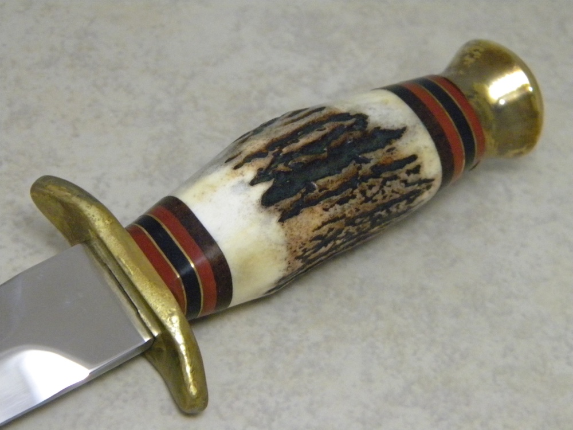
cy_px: 215
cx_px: 286
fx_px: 1738
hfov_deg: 18.7
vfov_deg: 14.1
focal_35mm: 105
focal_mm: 19
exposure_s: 1/26.8
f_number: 4.7
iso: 800
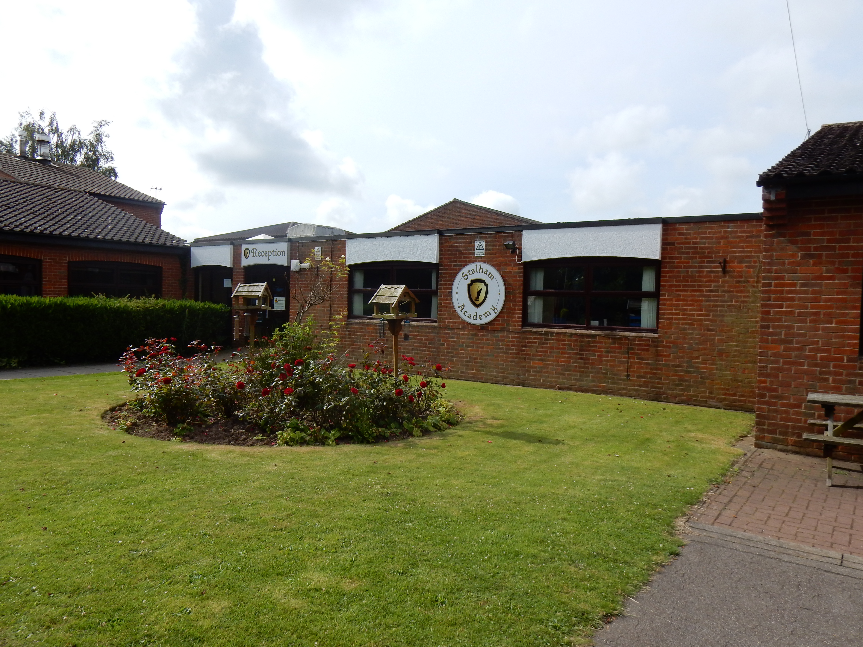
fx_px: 623
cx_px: 432
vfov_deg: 54.9
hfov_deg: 69.4
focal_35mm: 25
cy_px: 324
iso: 125
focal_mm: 4.5
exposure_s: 1/1000
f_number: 3.7
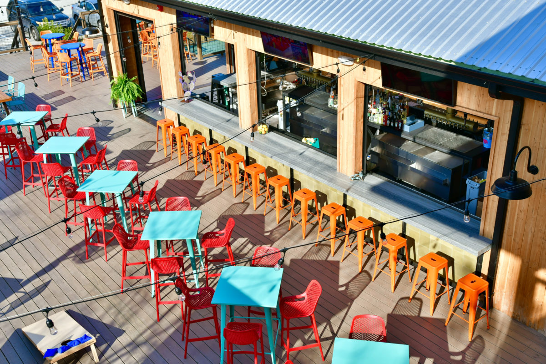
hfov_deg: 49.6
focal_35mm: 39
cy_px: 182
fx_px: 591
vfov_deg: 34.2
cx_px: 273
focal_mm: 26
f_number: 4
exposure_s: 1/1000
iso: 200
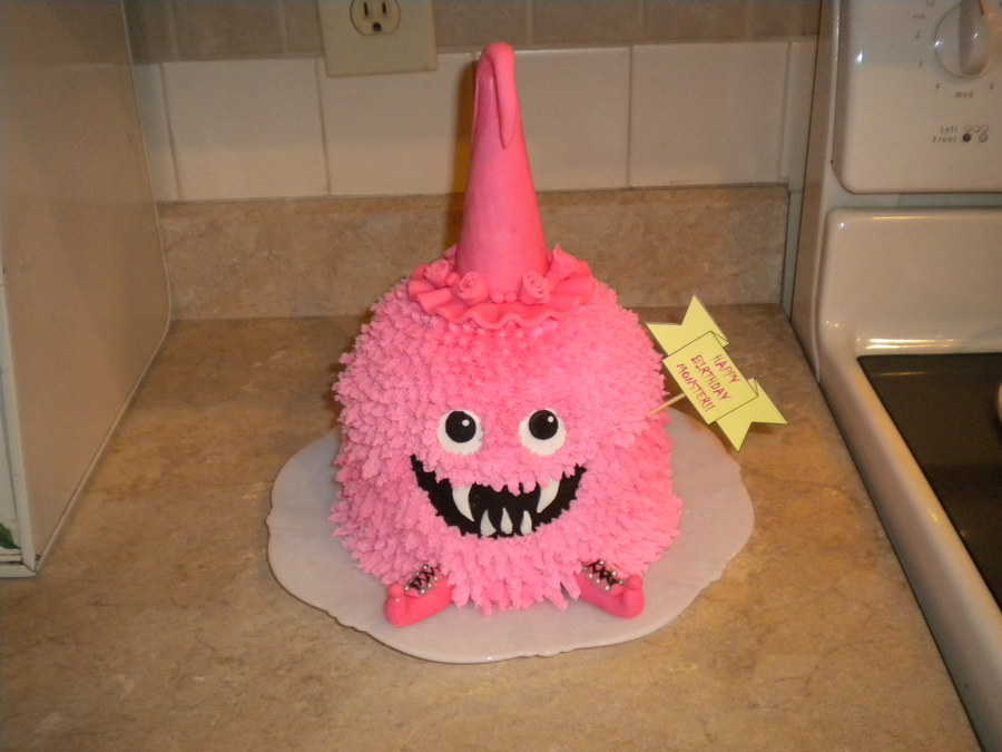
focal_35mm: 41
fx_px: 1187
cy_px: 376
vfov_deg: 35.1
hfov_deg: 45.8
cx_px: 501
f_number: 3.5
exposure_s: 1/30
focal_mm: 7.4
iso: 400
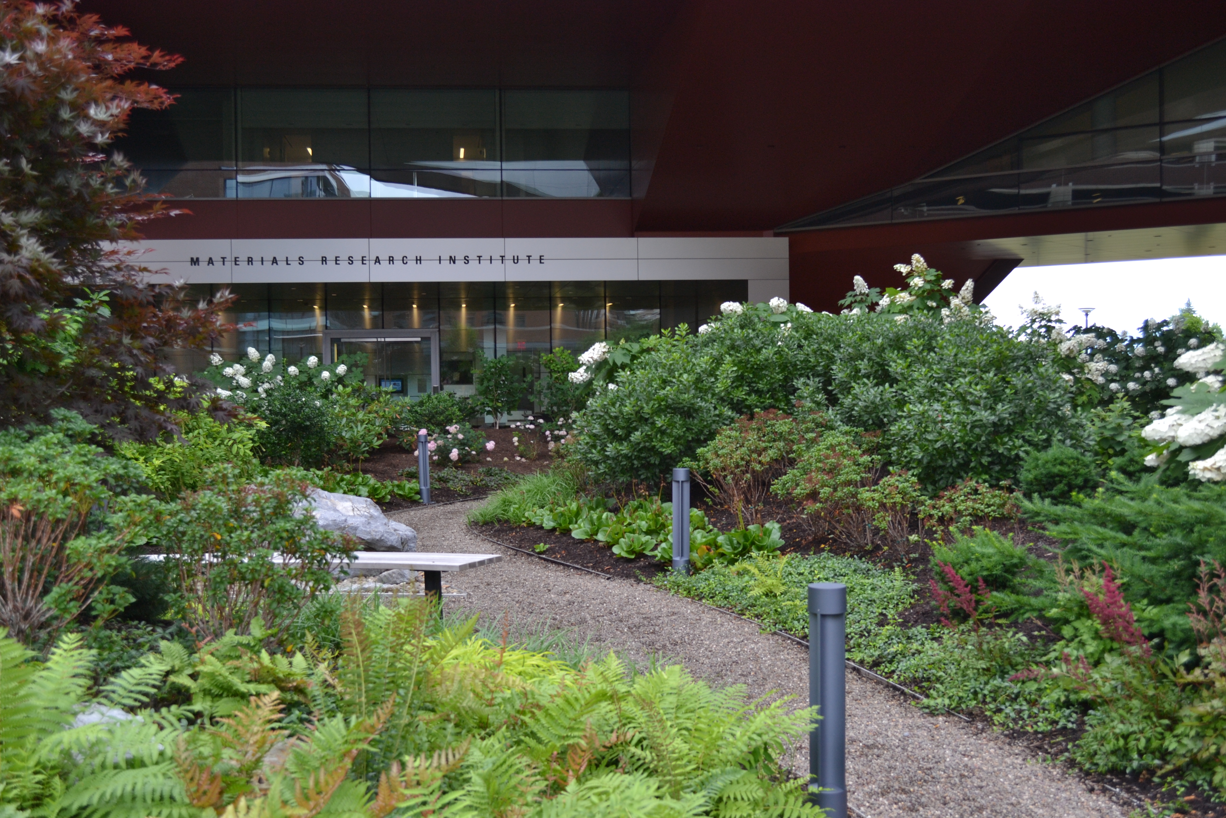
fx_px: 1430
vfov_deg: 31.9
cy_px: 409
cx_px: 613
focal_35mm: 42
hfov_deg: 46.4
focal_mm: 28
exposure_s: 1/125
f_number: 5.6
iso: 180
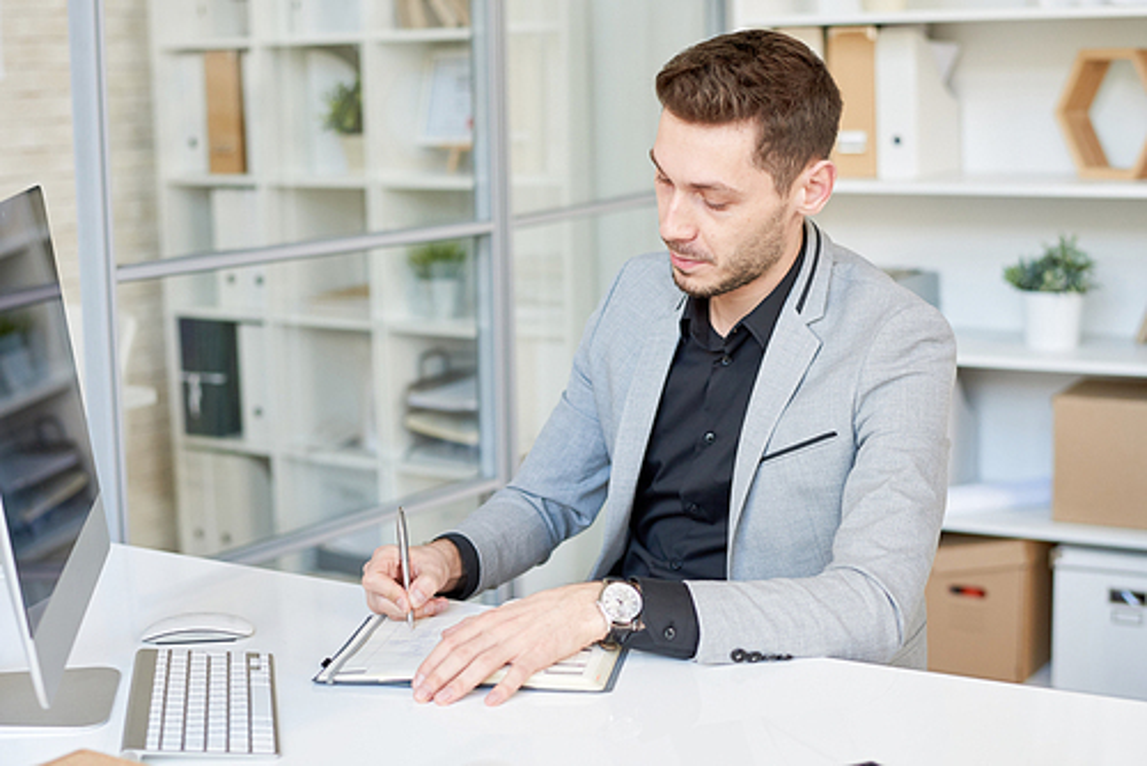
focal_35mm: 58
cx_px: 574
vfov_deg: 23.4
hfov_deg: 34.5
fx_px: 1849
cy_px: 383
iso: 500
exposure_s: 1/160
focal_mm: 58
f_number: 2.8
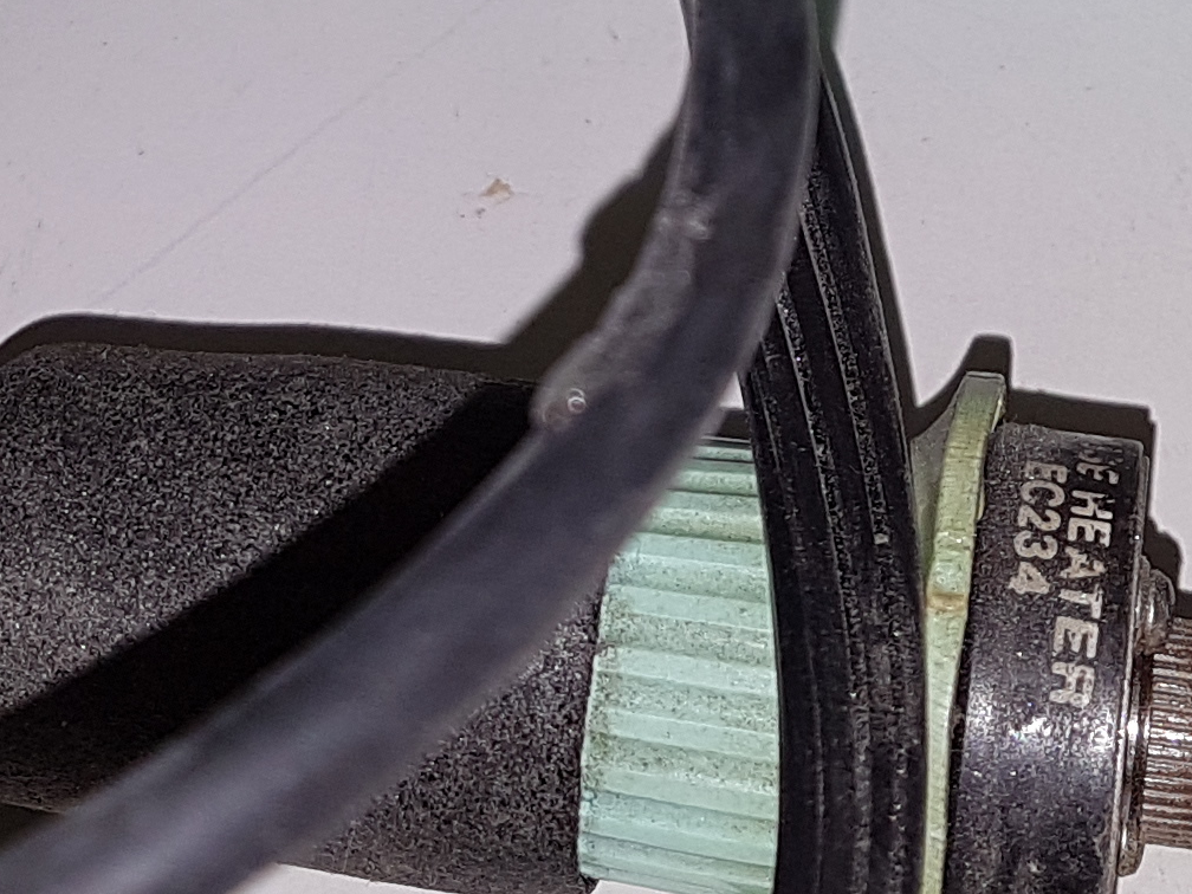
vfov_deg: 13.3
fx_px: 3581
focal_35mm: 104
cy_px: -506
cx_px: 699
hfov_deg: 18.9
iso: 40
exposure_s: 1/183
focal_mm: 4.2
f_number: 1.7
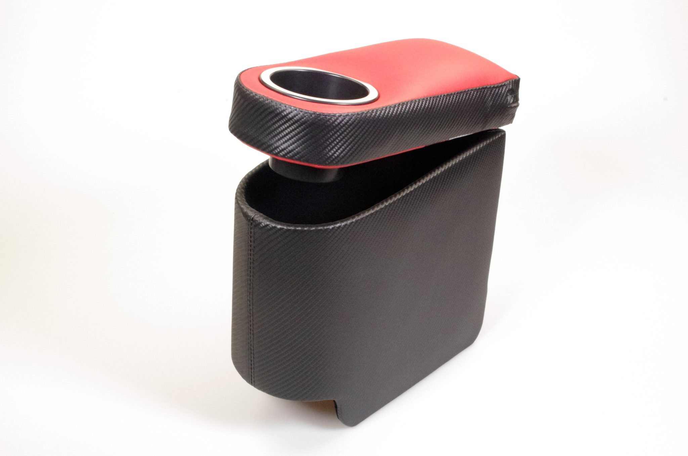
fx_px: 1030
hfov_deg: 36.9
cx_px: 344
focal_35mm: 54
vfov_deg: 24.9
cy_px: 228
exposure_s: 1/40
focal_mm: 36
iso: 6400
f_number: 14
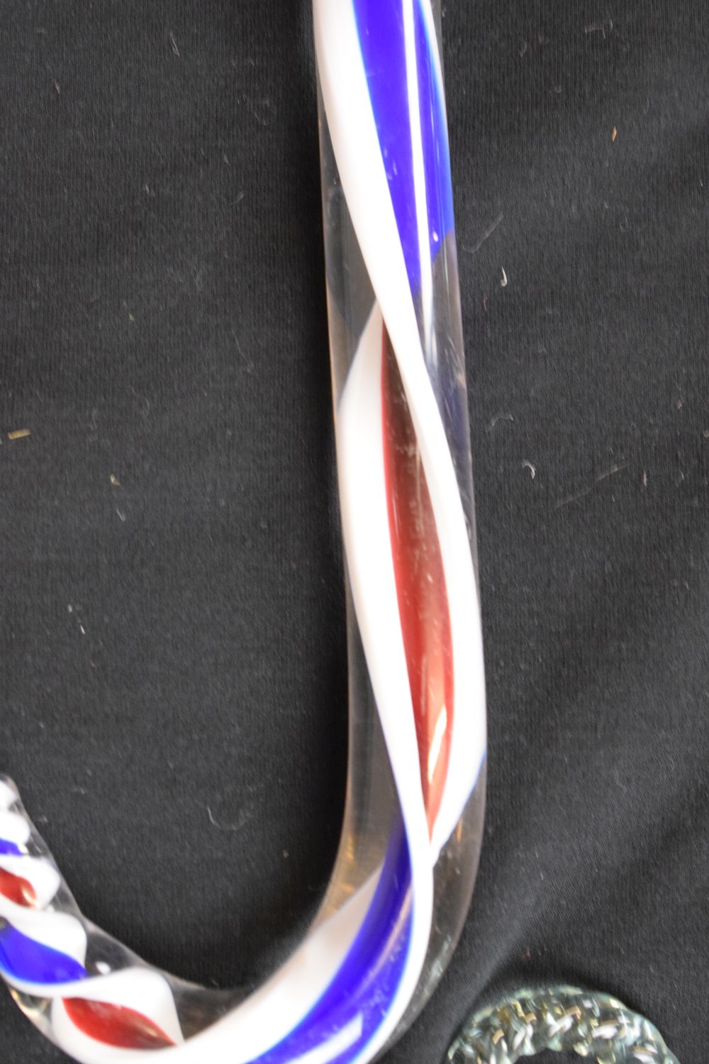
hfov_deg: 16.6
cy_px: 532
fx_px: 2437
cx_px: 354
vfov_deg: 24.6
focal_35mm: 82
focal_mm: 55
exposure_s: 1/40
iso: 3200
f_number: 5.6
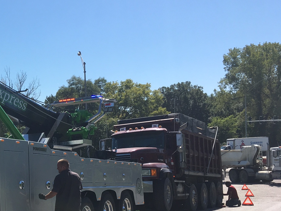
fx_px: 511
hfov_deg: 28.3
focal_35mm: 63
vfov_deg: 23.0
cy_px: 169
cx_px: -18
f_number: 2.2
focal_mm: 4.15
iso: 25
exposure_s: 1/1709
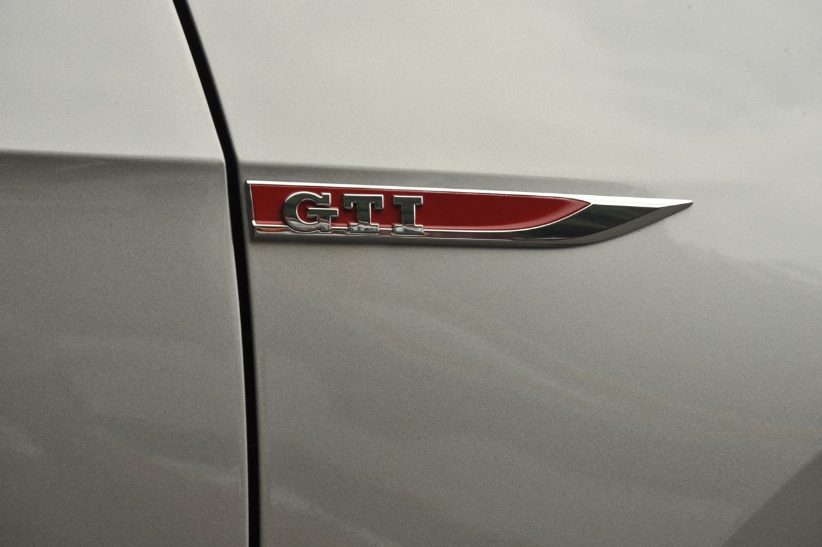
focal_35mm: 120
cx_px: 411
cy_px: 274
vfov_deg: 11.4
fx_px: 2738
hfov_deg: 17.1
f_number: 11
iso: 1600
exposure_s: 1/1250
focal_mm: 120
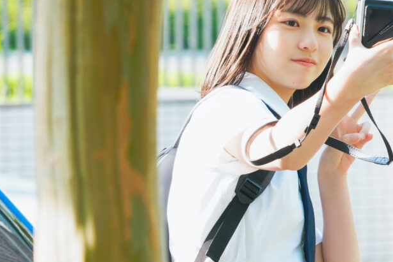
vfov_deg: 2.9
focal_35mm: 467
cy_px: 159
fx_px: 5096
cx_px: 322
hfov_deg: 4.4
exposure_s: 1/200
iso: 800
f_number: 10
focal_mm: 240
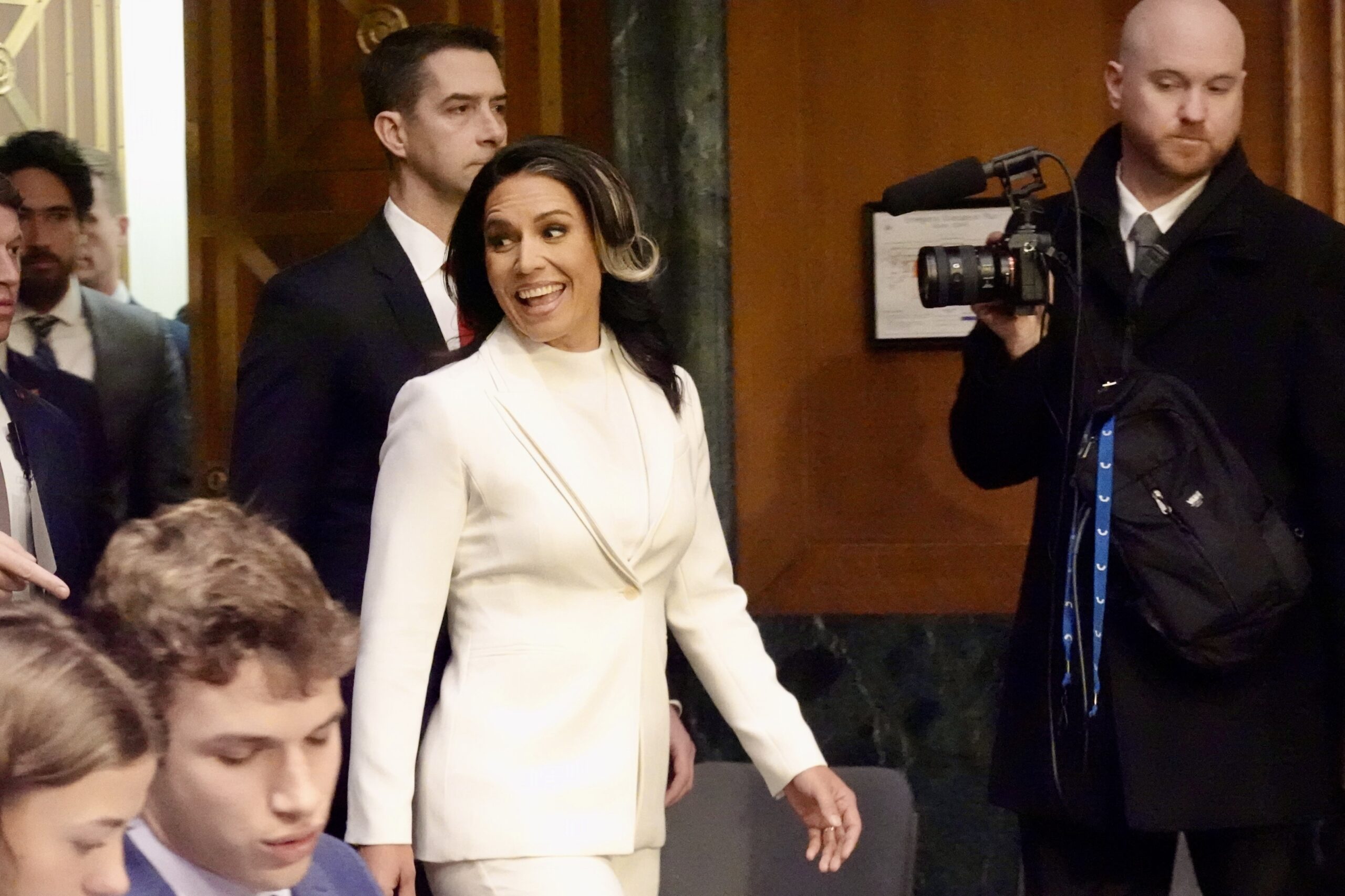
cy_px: 448
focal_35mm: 119
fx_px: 4445
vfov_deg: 11.5
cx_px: 672
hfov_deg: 17.2
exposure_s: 1/100
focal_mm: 43.55
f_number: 4.5
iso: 6400
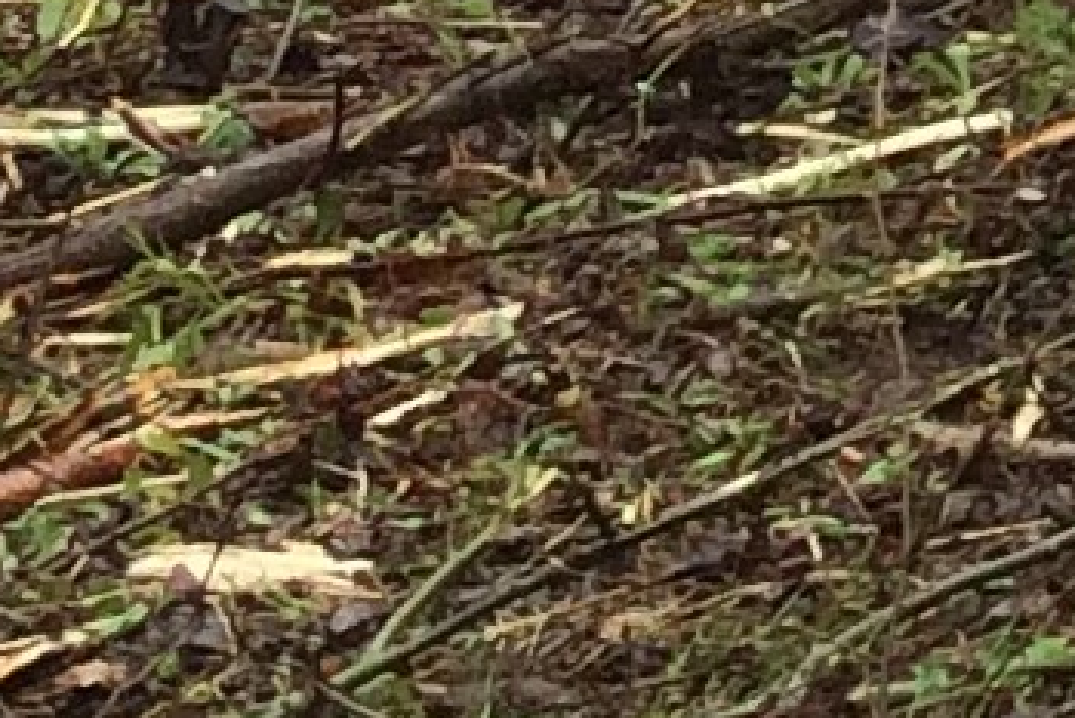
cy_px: -1481
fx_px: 6034
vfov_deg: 6.2
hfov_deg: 8.2
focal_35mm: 202
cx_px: 3530
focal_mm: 4.15
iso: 32
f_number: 2.2
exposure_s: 1/380
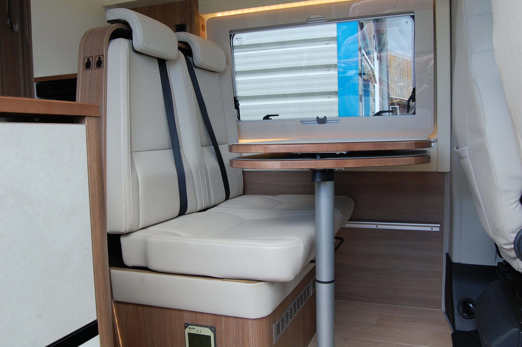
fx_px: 435
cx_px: 261
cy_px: 174
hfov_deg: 62.0
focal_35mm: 30
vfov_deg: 43.5
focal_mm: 20
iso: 400
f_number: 8
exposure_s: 1/80
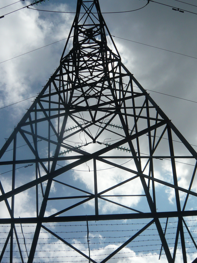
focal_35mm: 41
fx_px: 311
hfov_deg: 35.1
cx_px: 98
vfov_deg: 45.8
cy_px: 132
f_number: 9
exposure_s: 1/640
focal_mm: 5.2
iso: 100
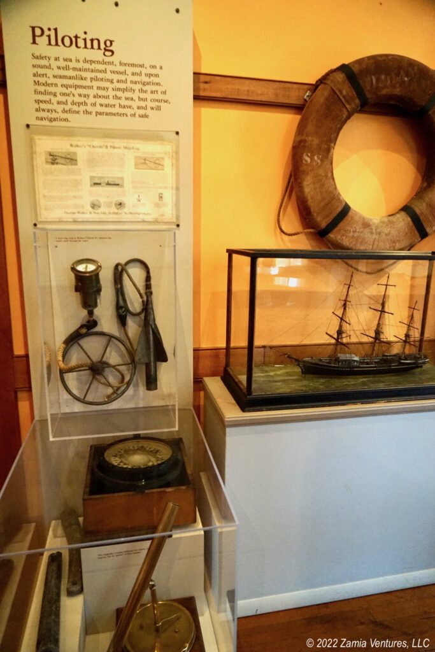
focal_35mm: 24
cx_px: 218
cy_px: 326
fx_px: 435
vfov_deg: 73.7
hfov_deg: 53.1
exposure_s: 1/160
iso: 6400
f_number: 4
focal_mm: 24
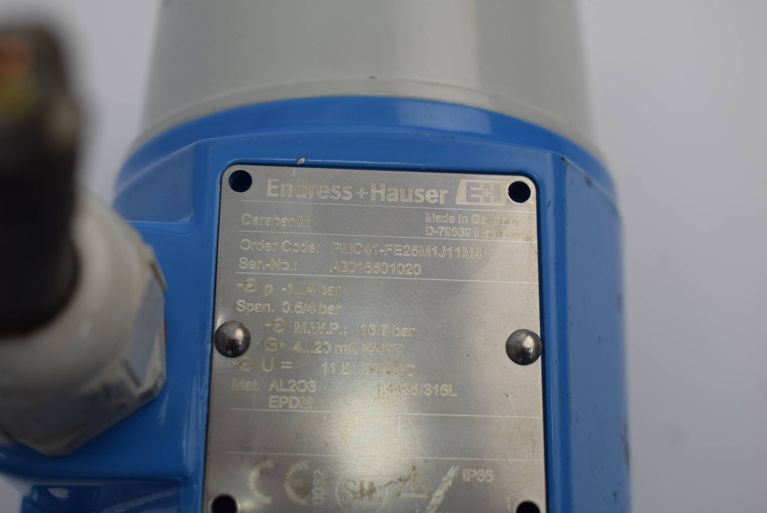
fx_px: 1151
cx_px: 384
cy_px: 256
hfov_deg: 36.8
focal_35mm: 54
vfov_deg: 25.1
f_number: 6.7
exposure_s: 1/180
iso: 400
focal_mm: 36
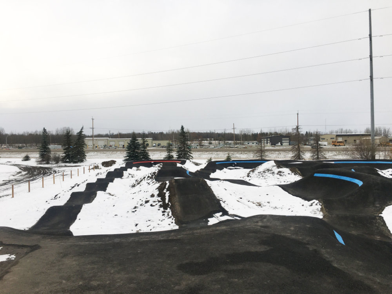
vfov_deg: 48.2
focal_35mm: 29
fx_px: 328
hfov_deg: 61.7
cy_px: 147
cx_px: 196
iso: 25
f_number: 2.2
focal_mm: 4.2
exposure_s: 1/938
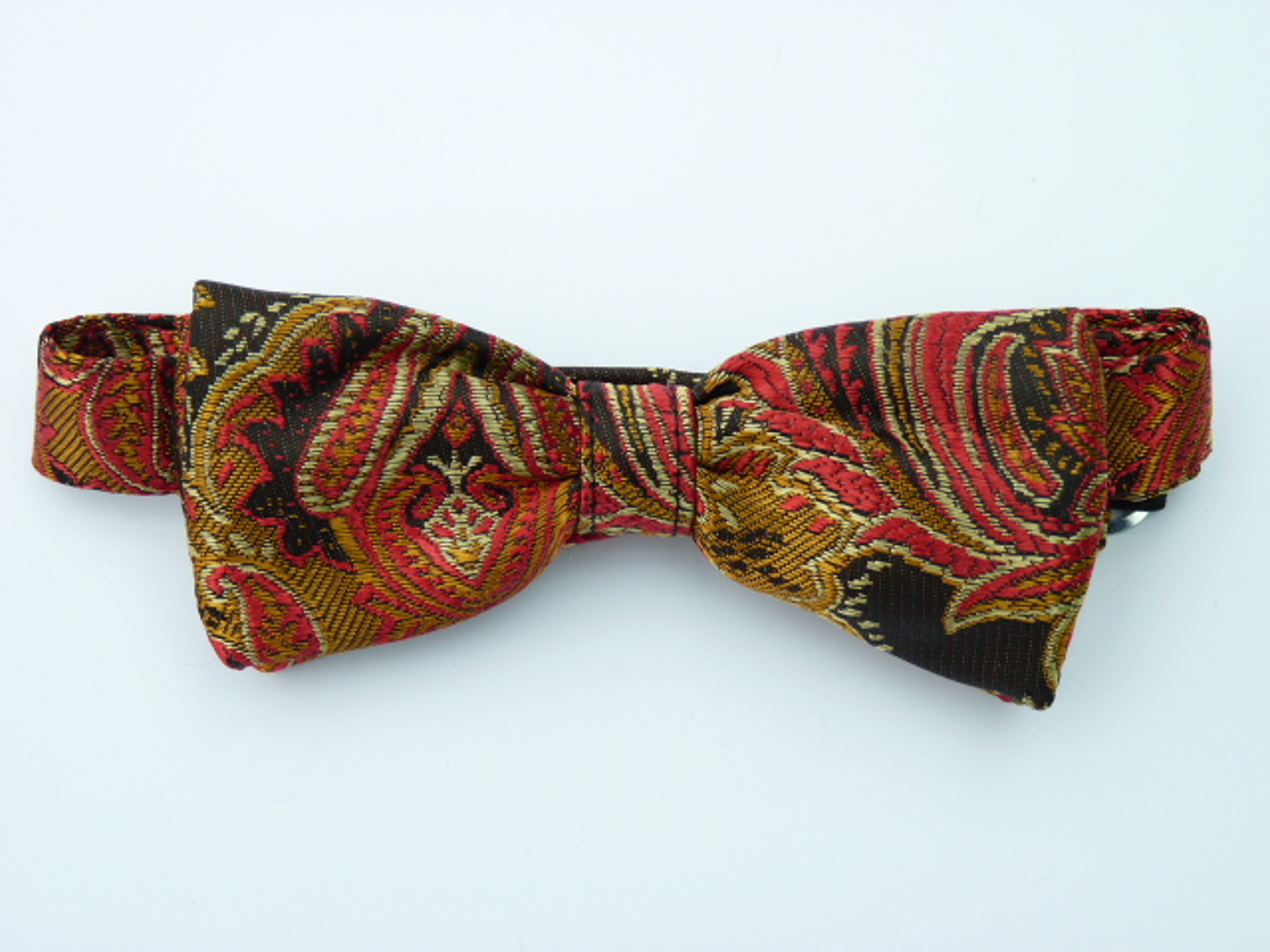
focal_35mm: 75
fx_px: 2752
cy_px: 476
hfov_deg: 26.0
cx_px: 635
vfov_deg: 19.6
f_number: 3.4
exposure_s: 1/40
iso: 80
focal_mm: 13.3
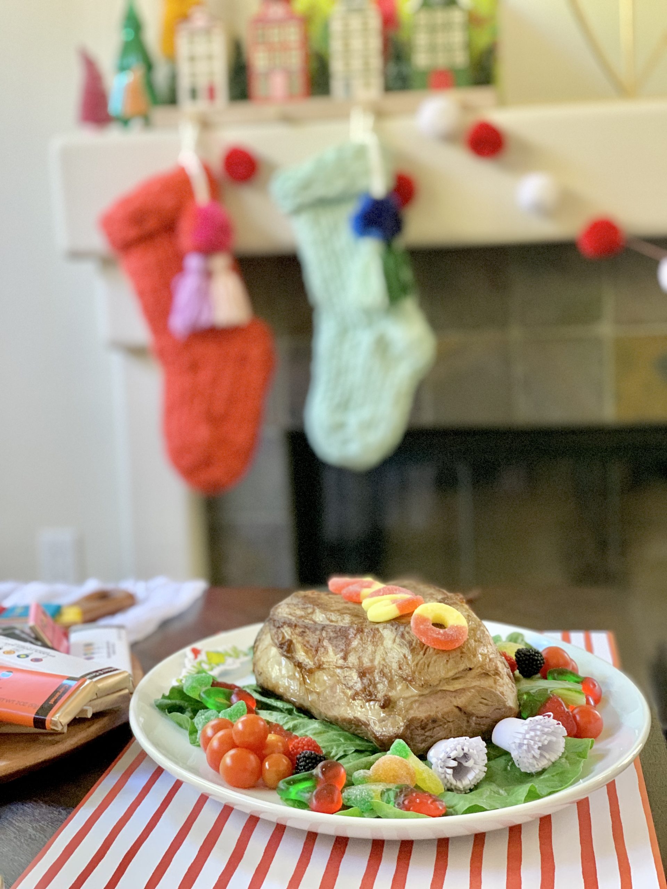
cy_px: 444
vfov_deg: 36.8
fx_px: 1336
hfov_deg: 28.0
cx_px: 334
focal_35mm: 52
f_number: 2.4
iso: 400
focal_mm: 6
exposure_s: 1/54
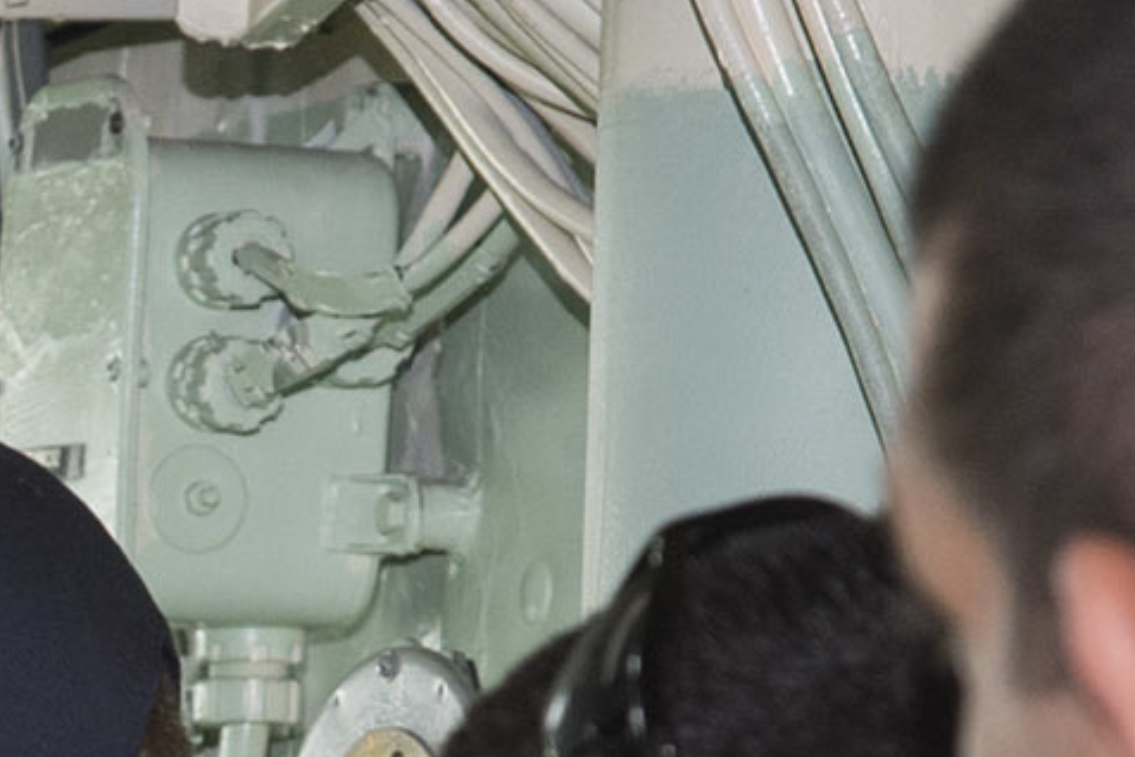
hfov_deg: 5.4
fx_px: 11885
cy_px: 2056
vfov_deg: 3.6
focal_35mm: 377
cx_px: -949
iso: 800
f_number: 5.6
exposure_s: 1/160
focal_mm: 60
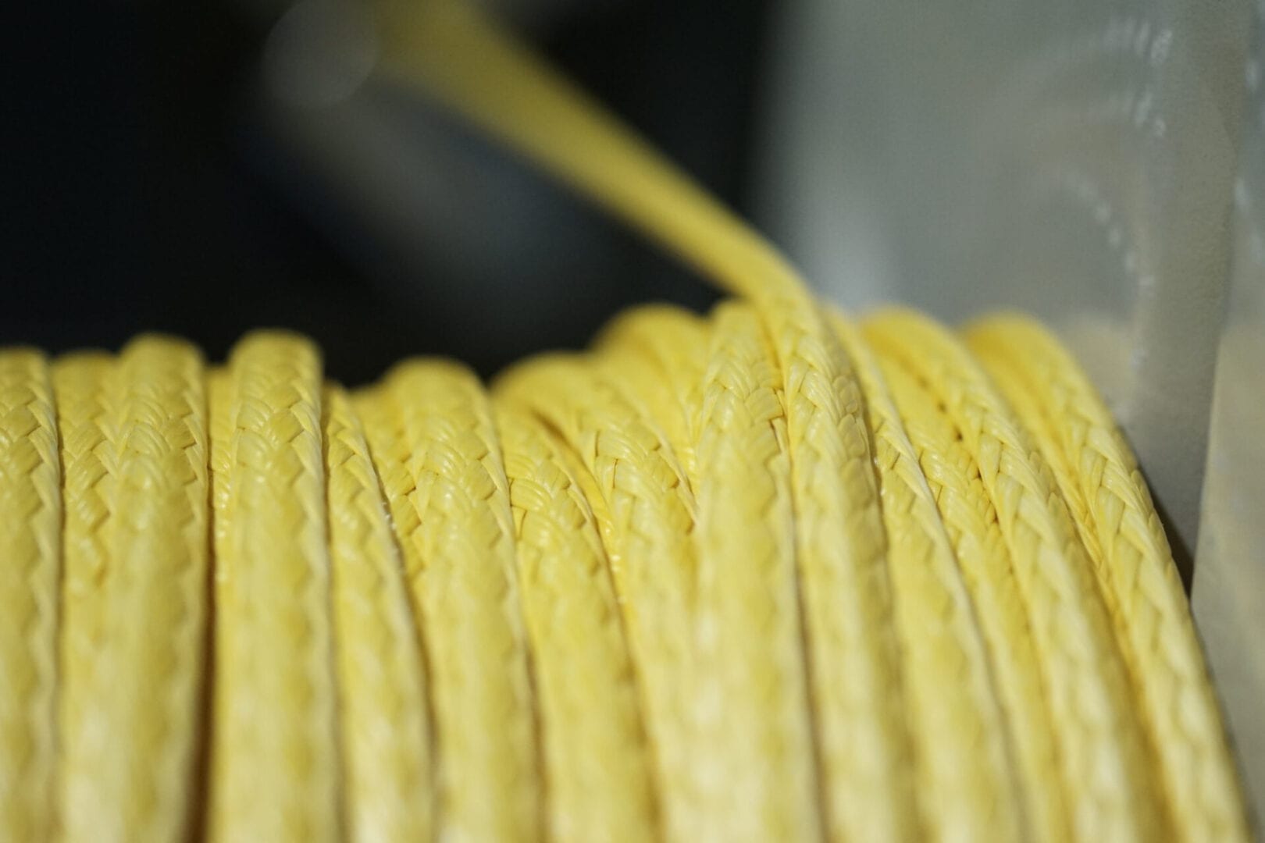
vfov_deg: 8.7
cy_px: 422
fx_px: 5534
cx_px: 632
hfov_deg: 13.0
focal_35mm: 158
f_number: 2.8
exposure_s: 1/200
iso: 1000
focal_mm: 105
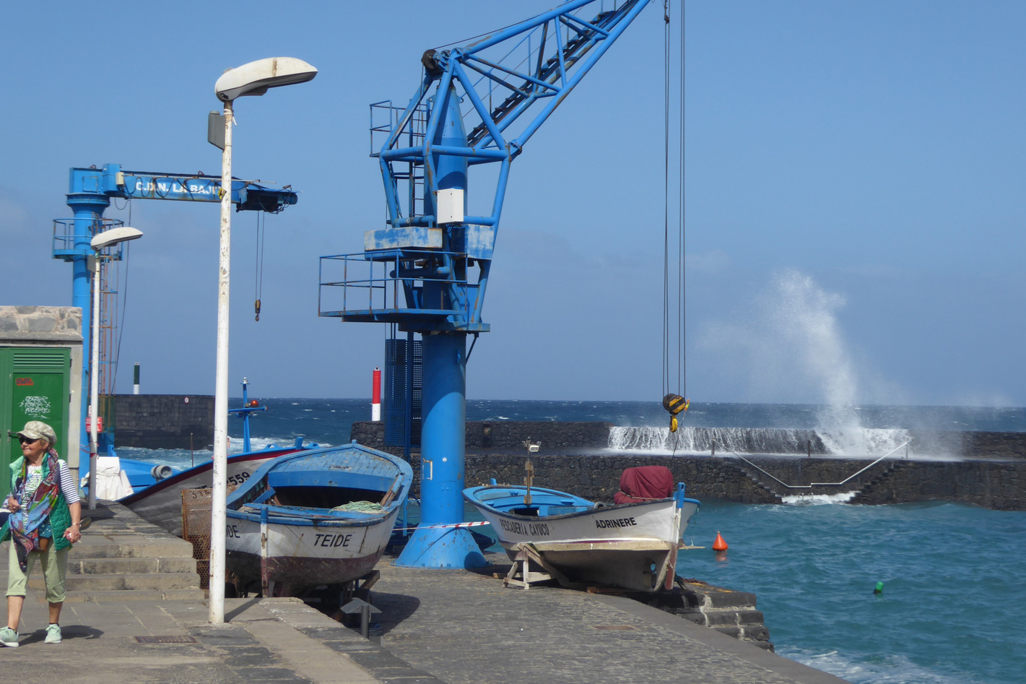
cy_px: 308
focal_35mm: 78
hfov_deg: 26.0
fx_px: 2223
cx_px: 511
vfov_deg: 17.5
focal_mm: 13.2
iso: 80
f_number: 4.6
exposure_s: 1/640
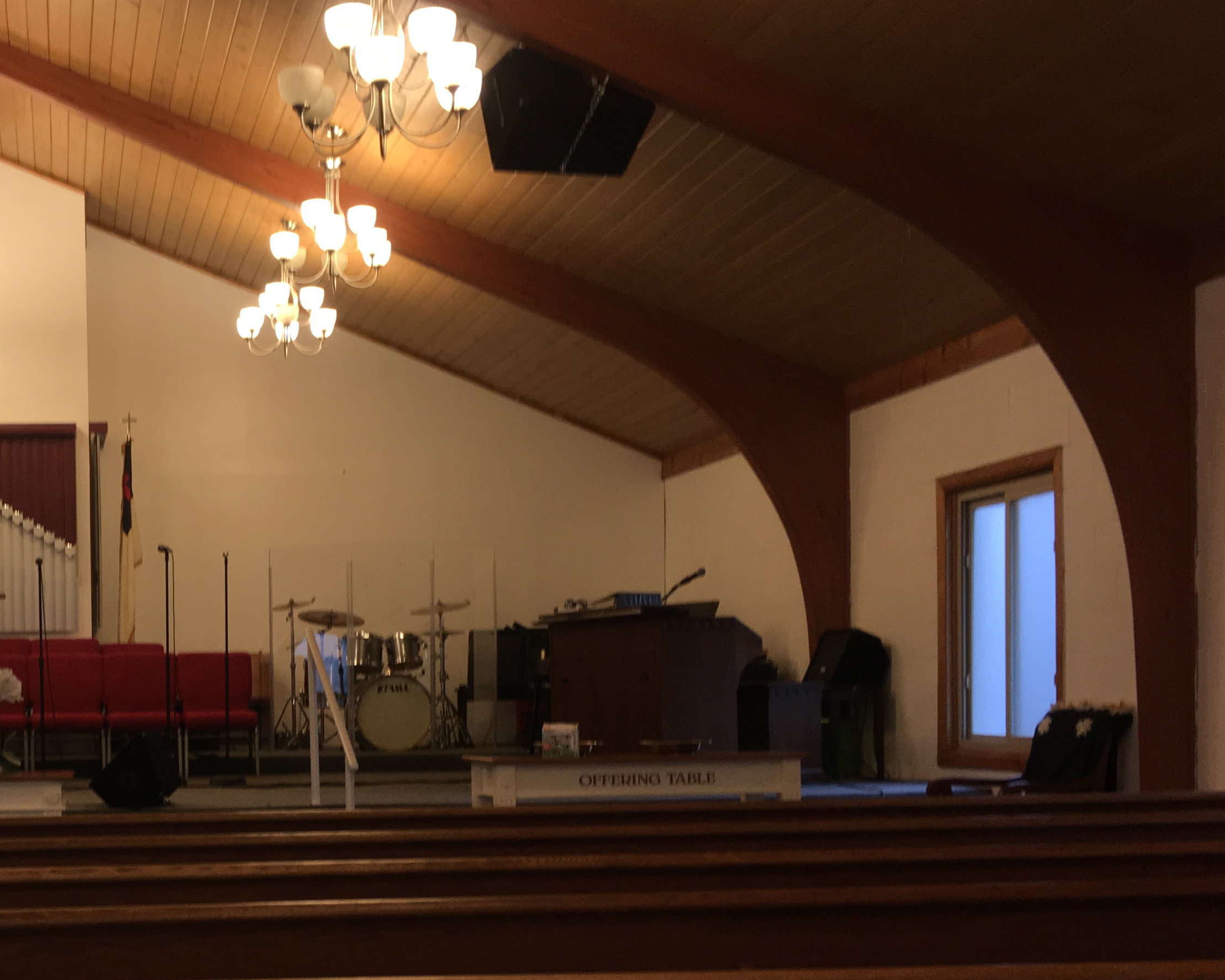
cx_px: 134
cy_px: 733
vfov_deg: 29.2
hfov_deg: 34.7
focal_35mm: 51
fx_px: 1849
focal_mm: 4.15
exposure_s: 1/30
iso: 40
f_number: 2.2
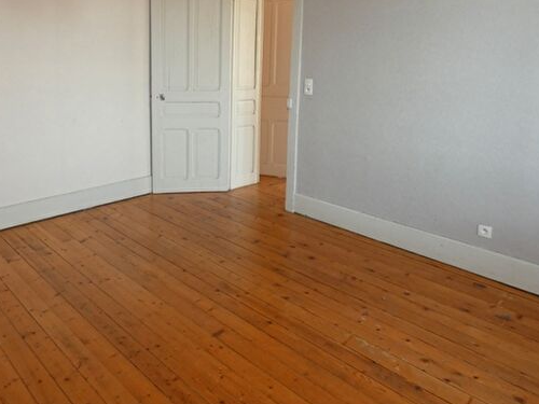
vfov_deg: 48.7
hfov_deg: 62.9
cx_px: 216
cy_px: 126
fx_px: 436
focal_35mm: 28
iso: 320
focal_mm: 3.6
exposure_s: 1/60
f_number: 2.8
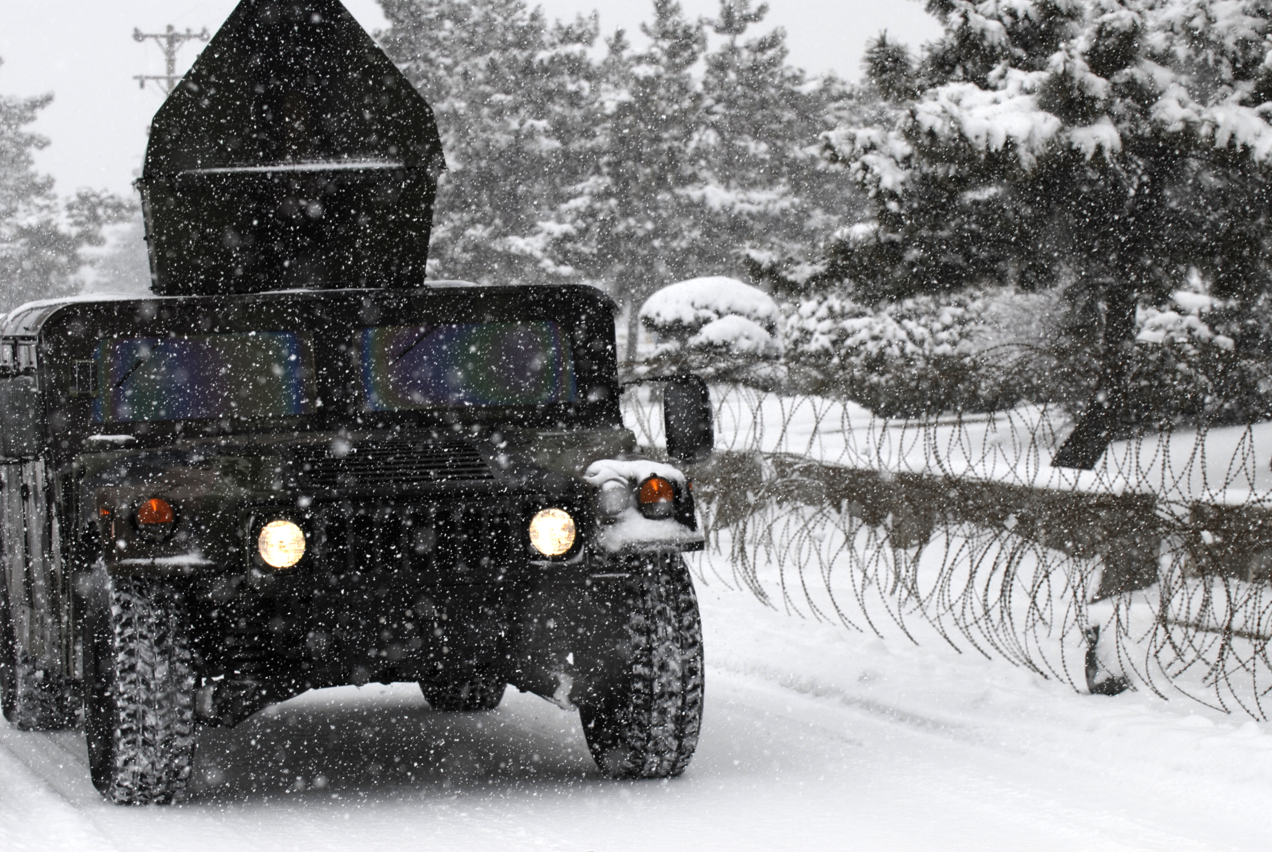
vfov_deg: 11.2
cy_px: 426
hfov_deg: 16.6
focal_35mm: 123
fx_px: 4351
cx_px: 636
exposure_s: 1/500
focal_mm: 82
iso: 100
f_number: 8
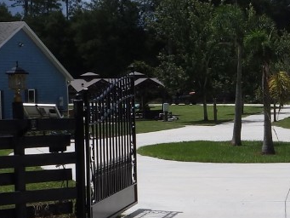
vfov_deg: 15.4
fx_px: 805
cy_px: 108
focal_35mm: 96
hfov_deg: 20.1
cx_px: 253
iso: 80
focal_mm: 5.7
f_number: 5
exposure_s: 1/800
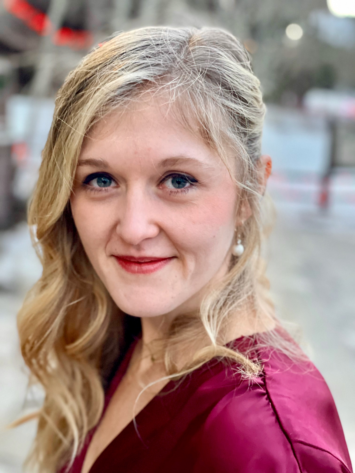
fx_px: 711
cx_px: 178
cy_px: 236
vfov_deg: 36.8
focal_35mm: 52
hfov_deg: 28.0
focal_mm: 6
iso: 400
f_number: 2
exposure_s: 1/30
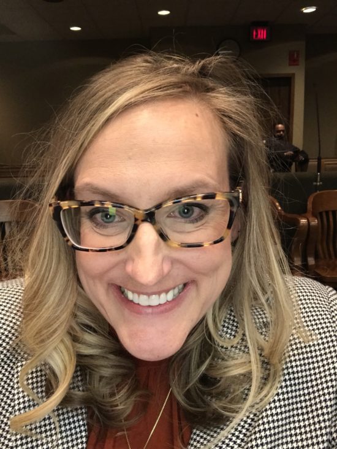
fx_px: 415
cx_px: 168
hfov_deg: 44.2
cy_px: 224
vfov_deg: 56.8
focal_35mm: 32
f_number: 2.2
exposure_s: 1/30
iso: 125
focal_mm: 2.87
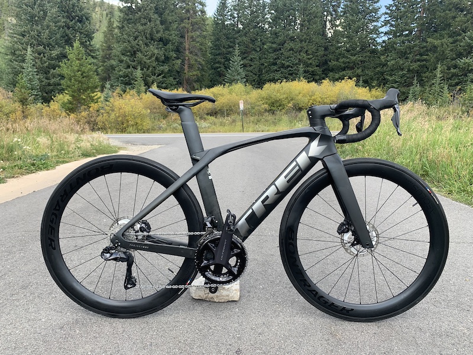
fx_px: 355
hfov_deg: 67.3
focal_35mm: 26
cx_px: 236
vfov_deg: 53.1
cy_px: 178
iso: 25
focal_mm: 4.25
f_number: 1.8
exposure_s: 1/306
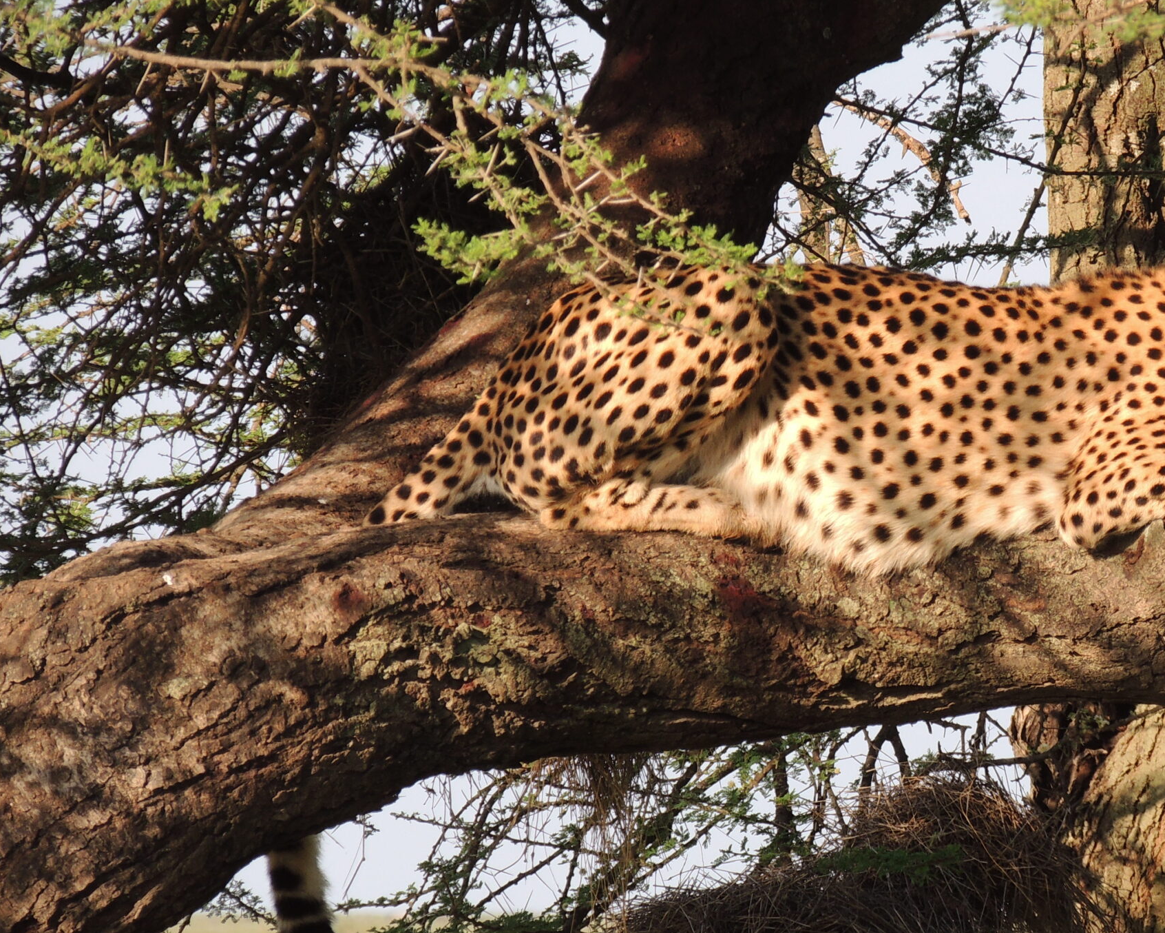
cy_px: 544
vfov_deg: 2.2
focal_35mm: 694
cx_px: 868
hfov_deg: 2.8
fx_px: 23932
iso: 110
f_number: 4.9
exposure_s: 1/250
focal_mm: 83.8
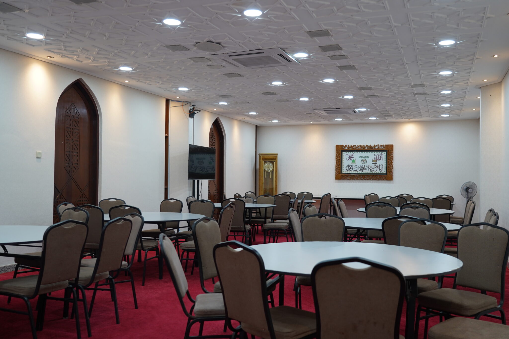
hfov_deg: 55.8
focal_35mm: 34
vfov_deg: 38.9
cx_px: 254
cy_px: 170
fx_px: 481
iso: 800
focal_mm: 34
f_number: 4
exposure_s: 1/160
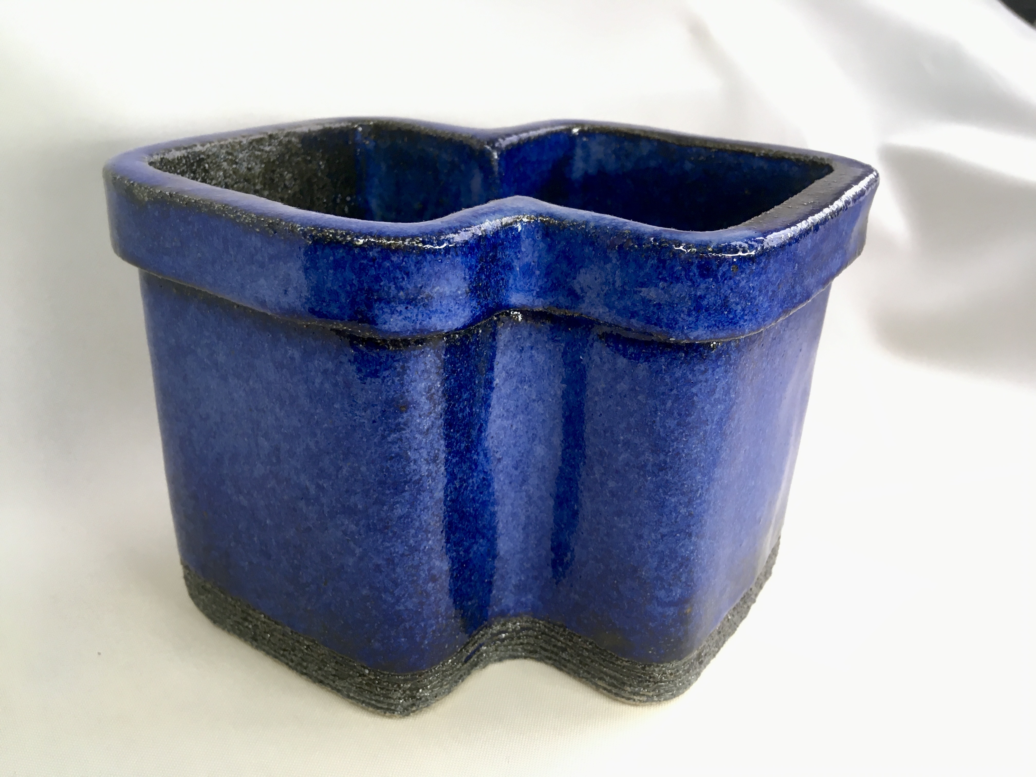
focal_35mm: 29
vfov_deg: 48.2
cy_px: 388
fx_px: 868
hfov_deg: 61.7
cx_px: 518
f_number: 2.2
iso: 32
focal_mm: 4.15
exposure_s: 1/33
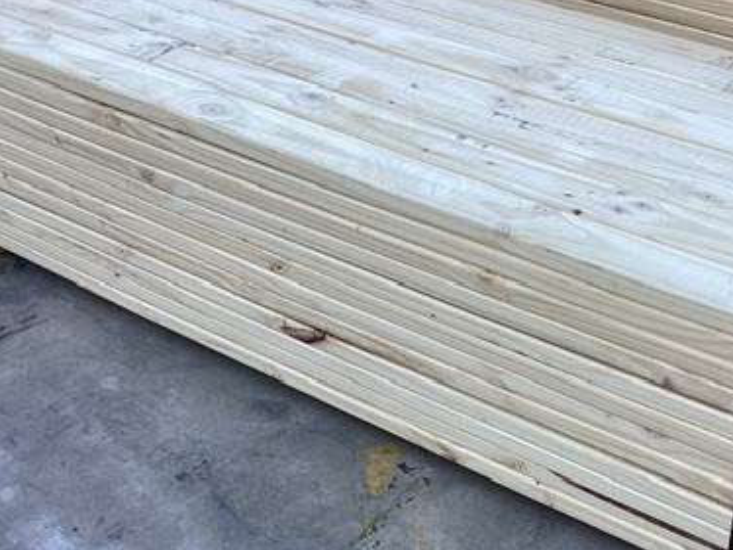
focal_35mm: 53
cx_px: 500
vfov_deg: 27.4
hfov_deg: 35.7
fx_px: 1123
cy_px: 368
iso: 25
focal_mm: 3.3
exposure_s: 1/123
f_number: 2.4
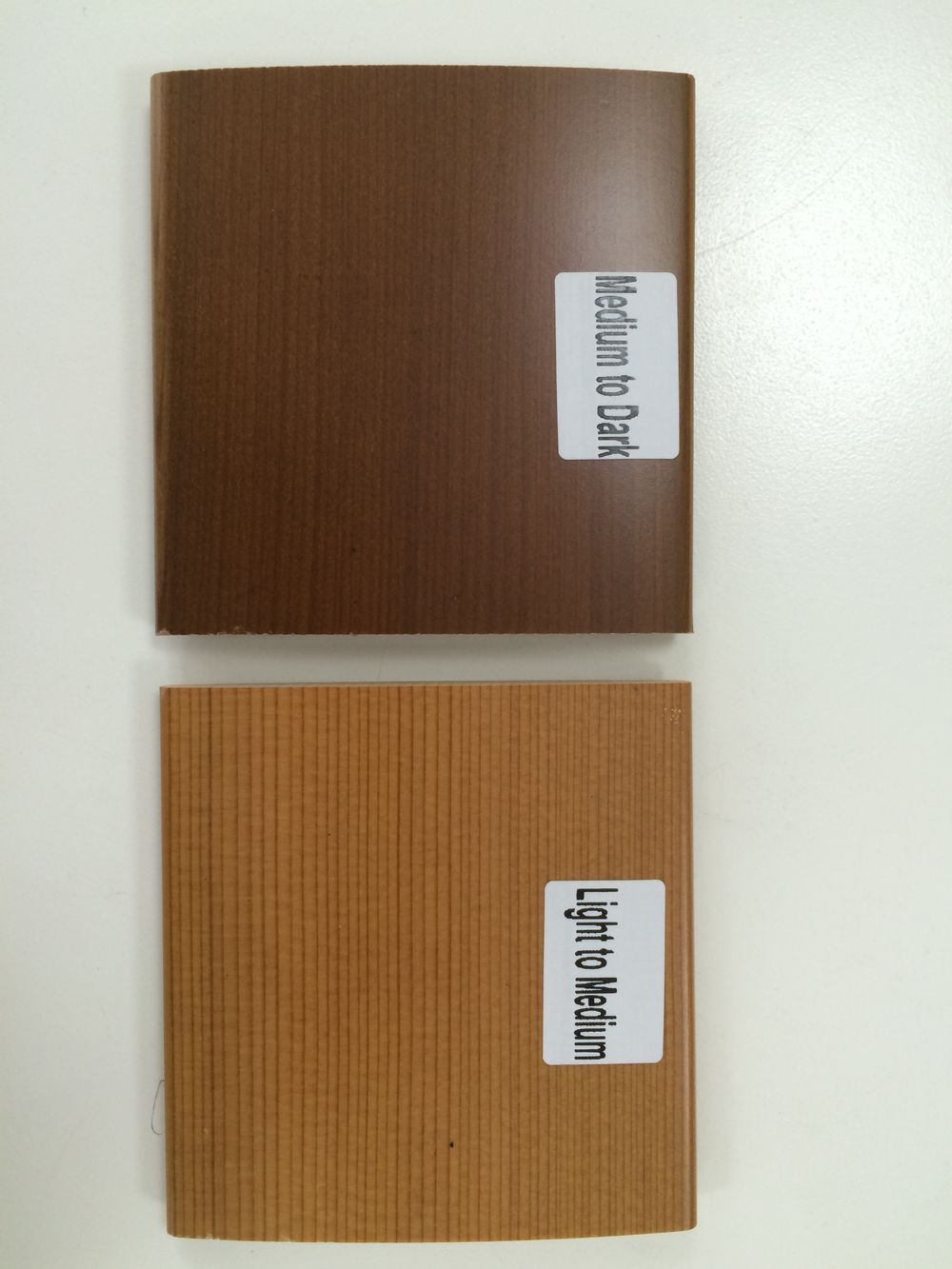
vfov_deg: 61.7
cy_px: 634
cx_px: 476
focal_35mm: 29
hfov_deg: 48.2
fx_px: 1063
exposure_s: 1/33
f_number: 2.2
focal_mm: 4.15
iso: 100
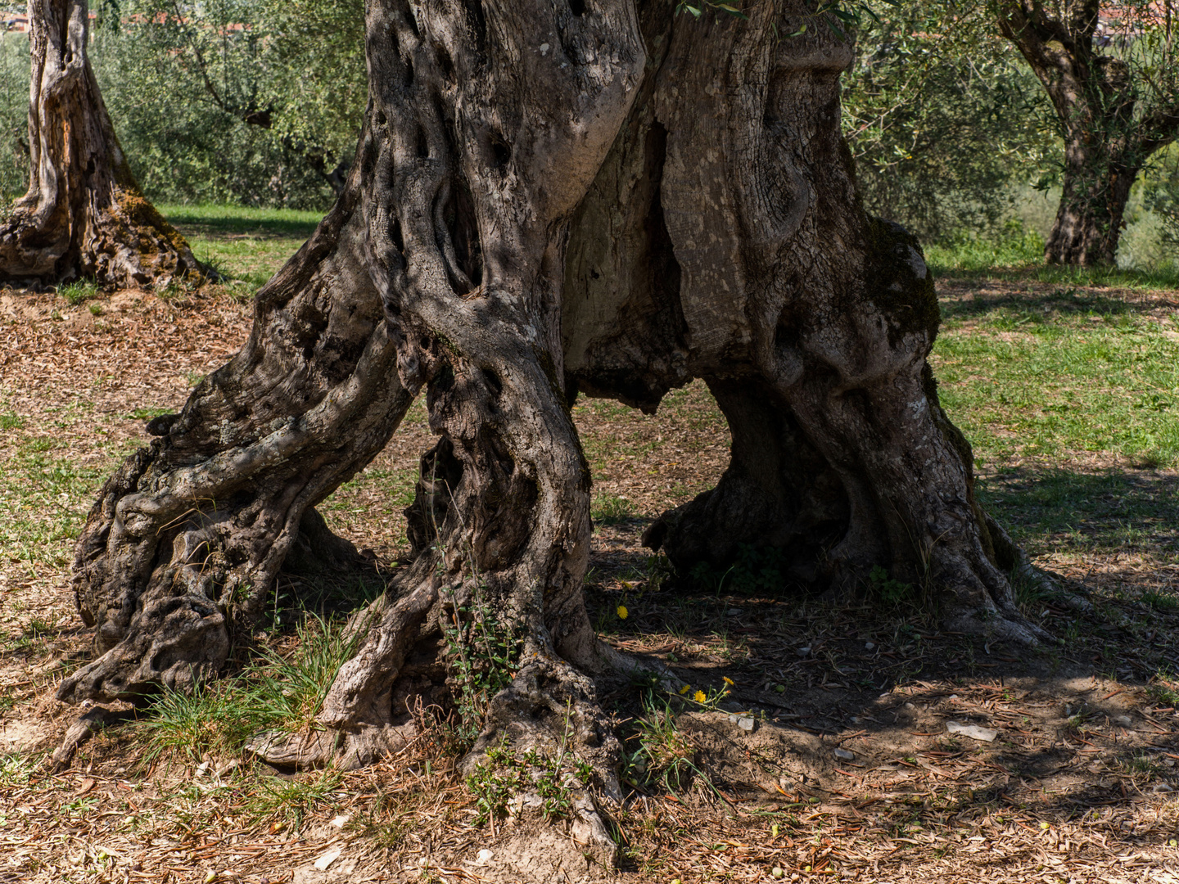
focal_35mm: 92
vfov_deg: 16.1
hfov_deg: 21.3
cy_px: 442
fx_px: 3133
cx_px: 590
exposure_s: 1/80
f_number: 9
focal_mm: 46
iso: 100
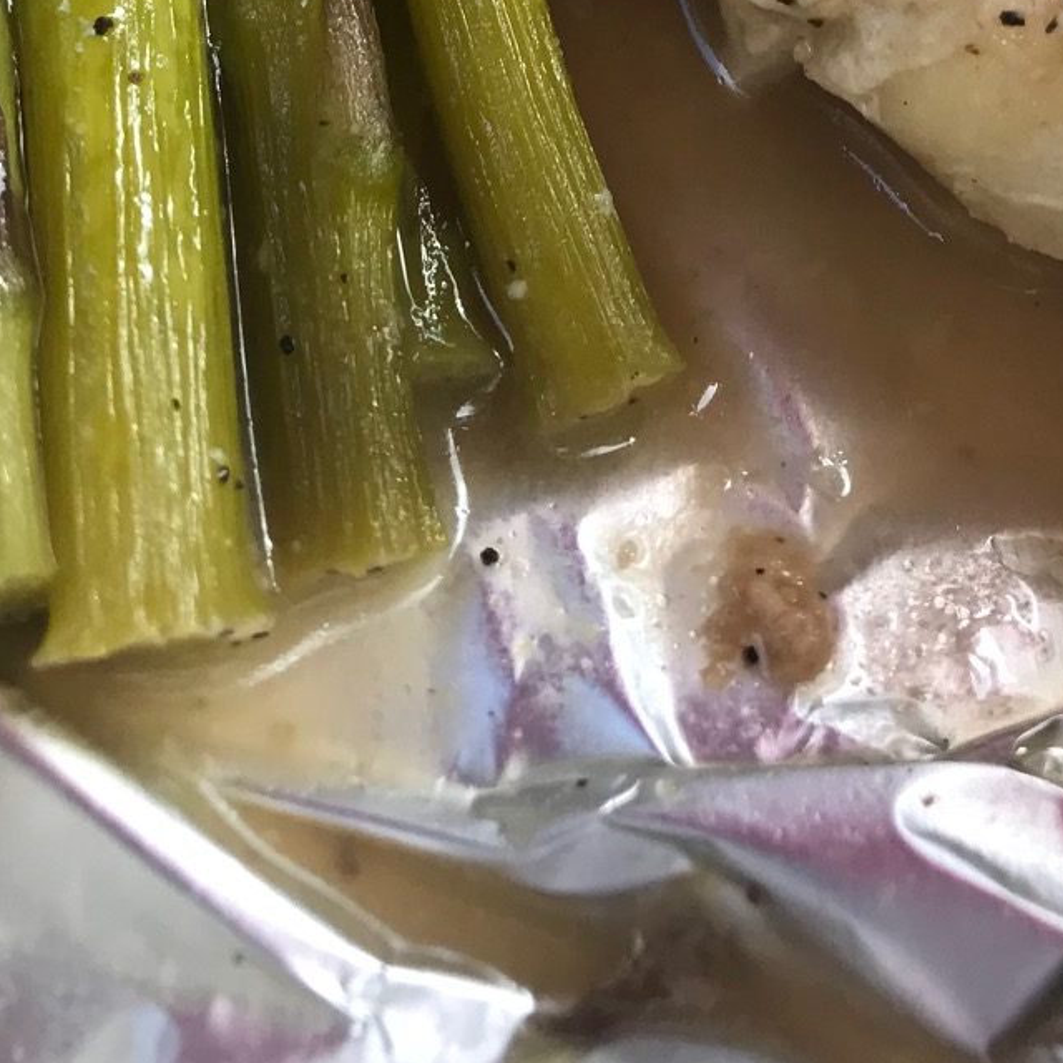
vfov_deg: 19.3
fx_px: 2710
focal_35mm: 78
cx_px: 747
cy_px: -553
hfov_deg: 22.1
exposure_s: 1/120
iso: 32
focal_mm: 3.99
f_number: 1.8
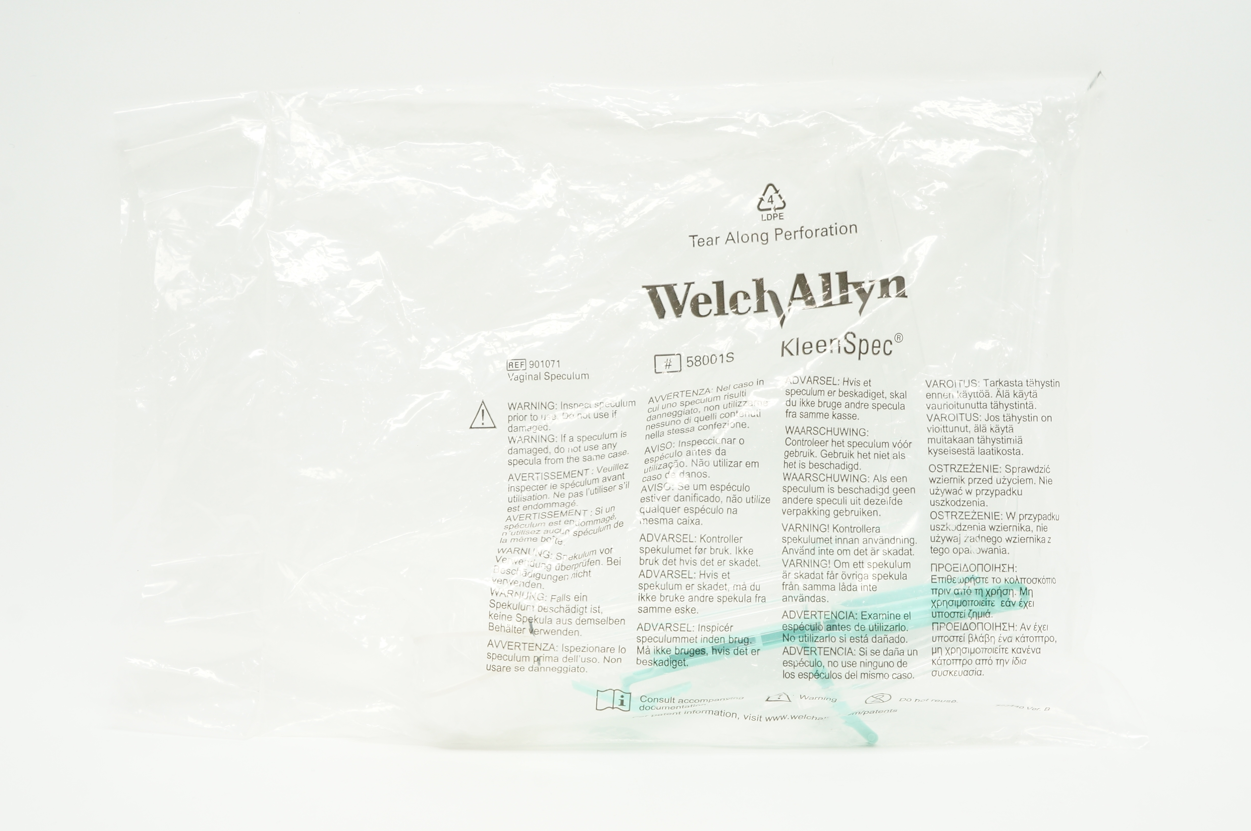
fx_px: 1510
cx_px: 626
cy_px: 416
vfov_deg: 30.8
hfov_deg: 45.0
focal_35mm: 44
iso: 400
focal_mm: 29
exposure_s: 1/15
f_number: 10
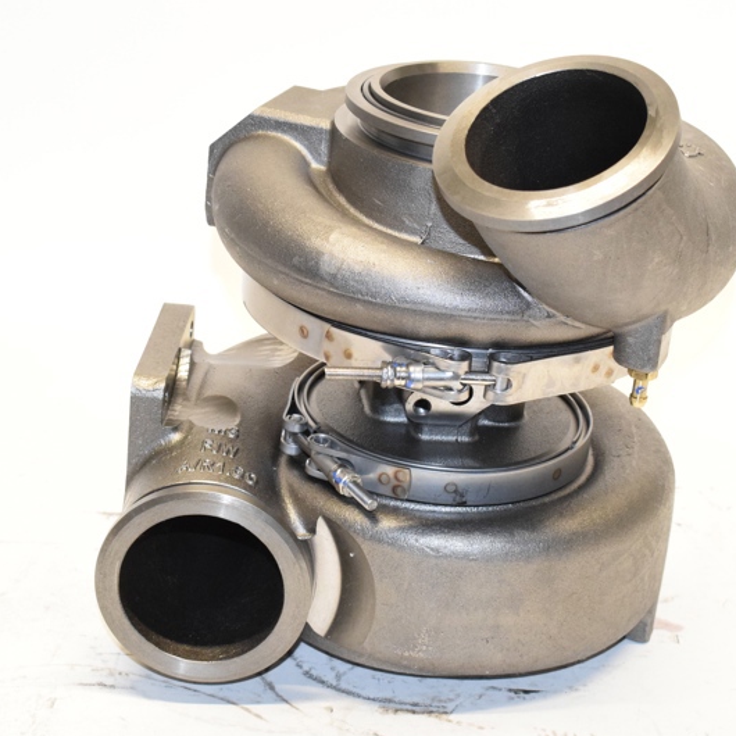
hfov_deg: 20.0
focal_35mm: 87
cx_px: 364
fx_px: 2084
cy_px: 369
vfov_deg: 20.0
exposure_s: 1/200
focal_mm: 45
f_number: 9
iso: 3200
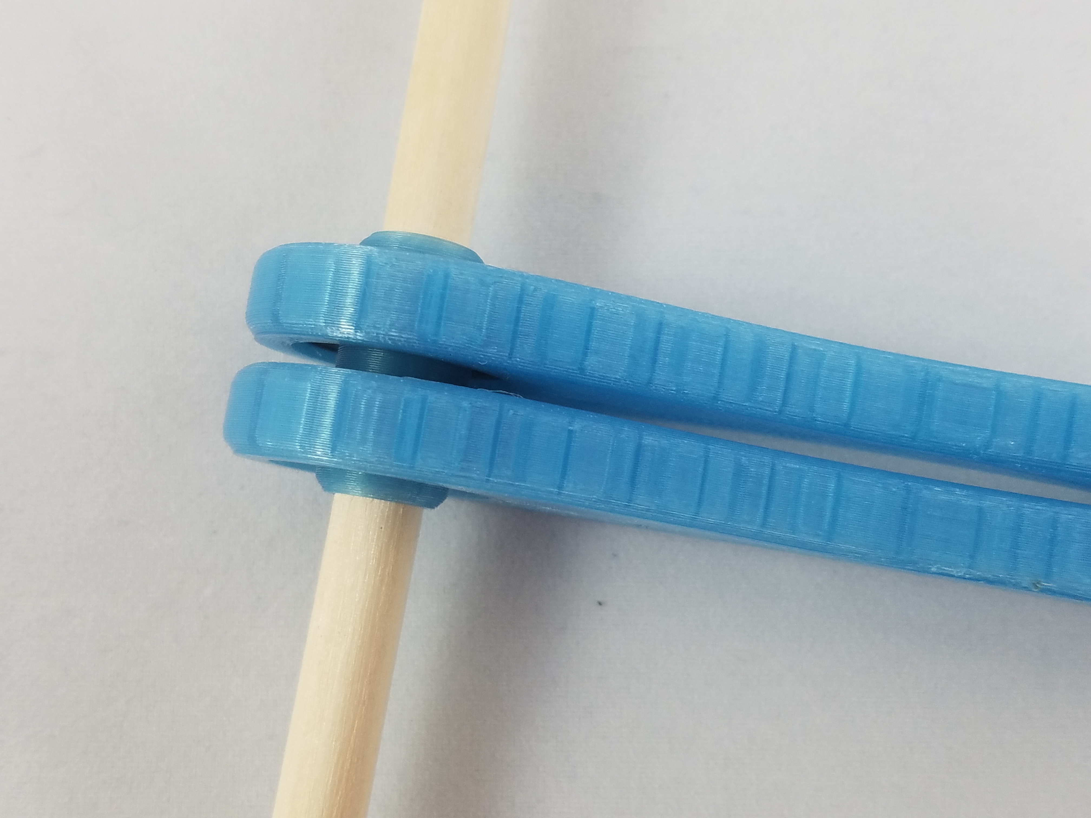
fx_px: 819
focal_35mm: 26
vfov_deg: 53.1
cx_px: 546
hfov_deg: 67.3
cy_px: 409
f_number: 1.7
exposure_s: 1/60
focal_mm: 4.2
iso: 64
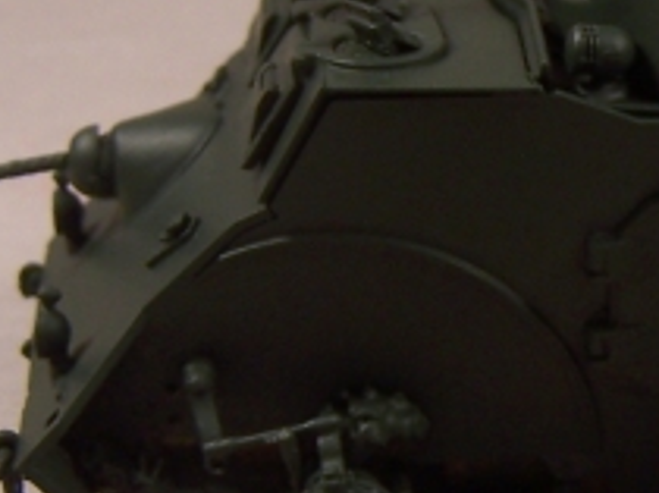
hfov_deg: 12.9
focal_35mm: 145
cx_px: 976
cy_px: 279
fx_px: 2757
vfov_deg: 10.2
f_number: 2.8
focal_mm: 6.3
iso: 80
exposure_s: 1/60
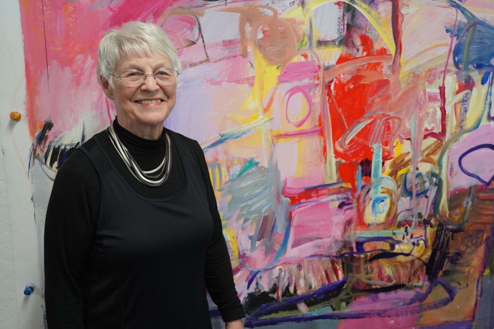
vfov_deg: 36.9
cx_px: 247
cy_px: 164
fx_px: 494
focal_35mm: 36
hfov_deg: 53.1
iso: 2000
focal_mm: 36
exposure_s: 1/160
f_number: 4
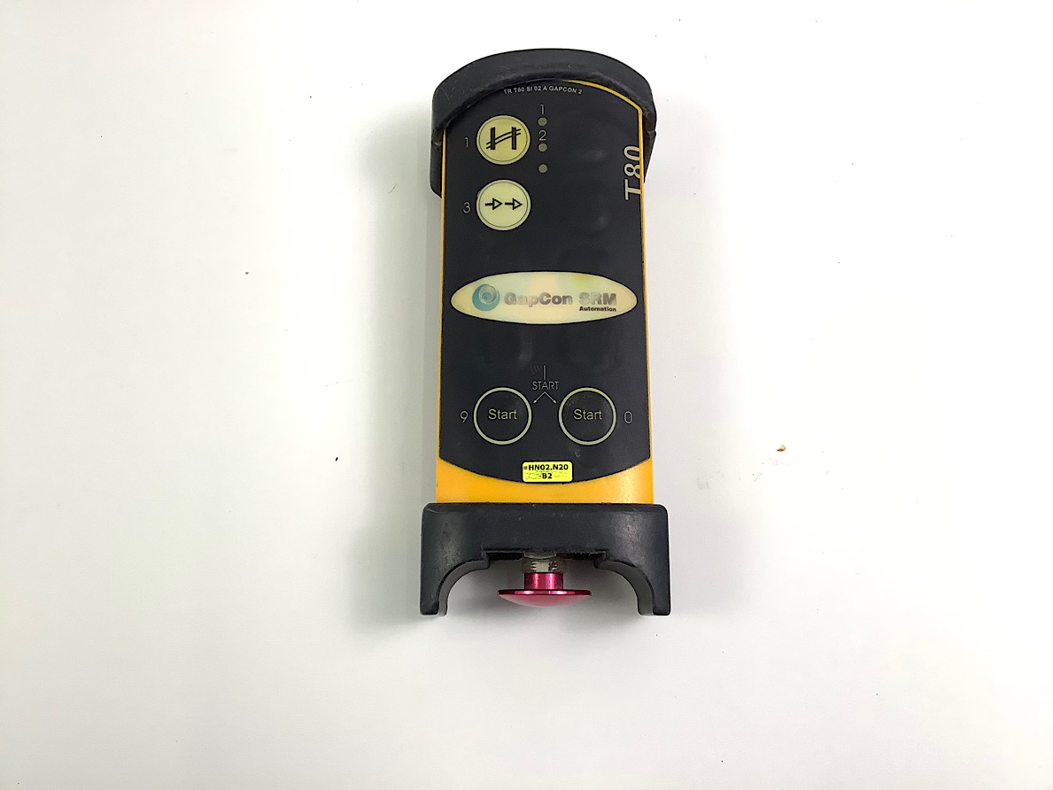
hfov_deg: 58.3
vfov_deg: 45.4
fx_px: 943
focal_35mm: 31
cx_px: 526
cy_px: 395
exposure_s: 1/100
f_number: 2.4
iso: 80
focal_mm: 3.3
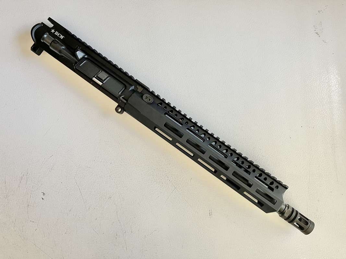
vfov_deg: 53.1
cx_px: 173
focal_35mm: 26
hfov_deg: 67.3
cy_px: 130
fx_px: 260
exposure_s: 1/89
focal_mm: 5.1
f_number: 1.6
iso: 125
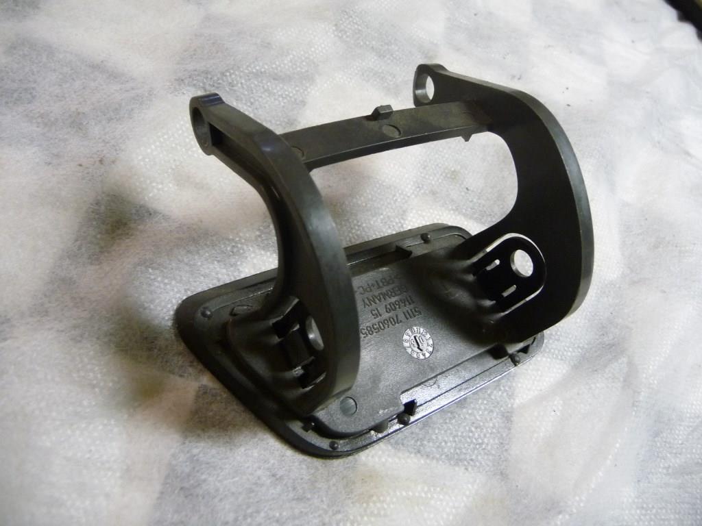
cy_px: 263
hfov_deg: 63.4
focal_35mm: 28
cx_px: 351
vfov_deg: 49.7
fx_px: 568
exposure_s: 1/30
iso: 400
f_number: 3.3
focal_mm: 4.7
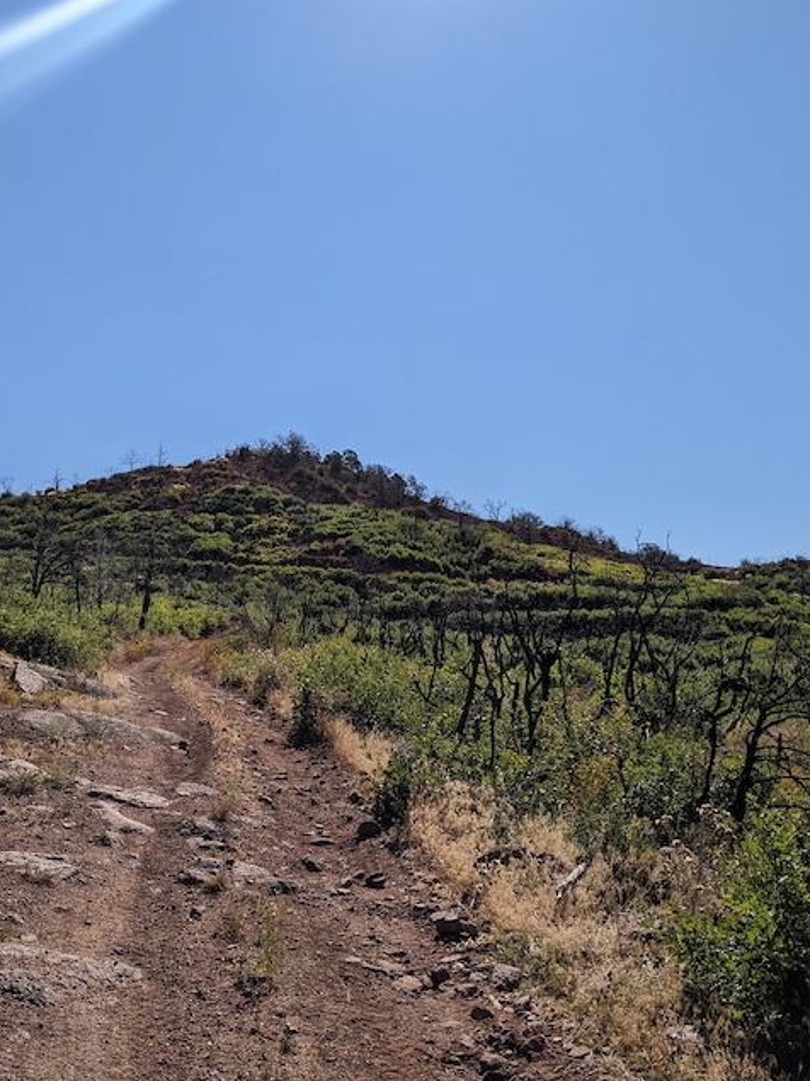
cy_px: 603
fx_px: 1061
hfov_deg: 41.6
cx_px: 328
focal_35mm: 34
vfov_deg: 53.8
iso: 53
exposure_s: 1/4695
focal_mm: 4.38
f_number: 1.73
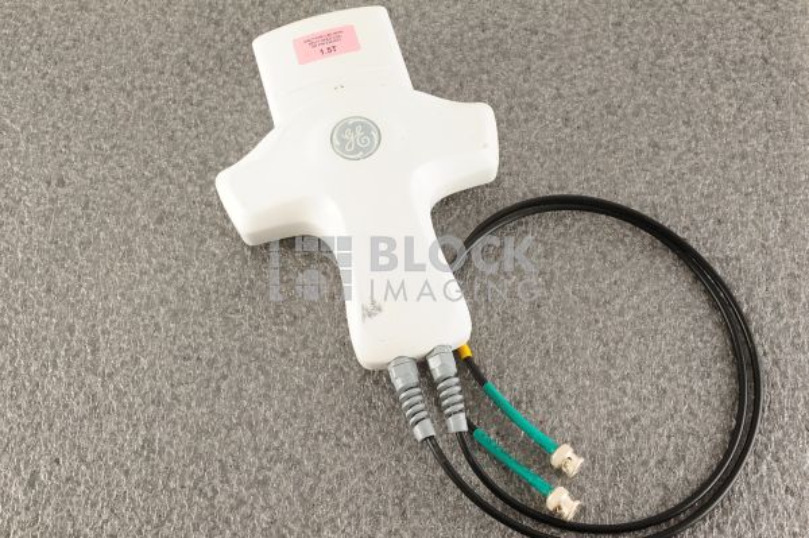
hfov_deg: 39.6
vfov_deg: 26.9
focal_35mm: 50
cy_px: 269
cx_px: 404
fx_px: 1123
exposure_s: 1/125
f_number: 13
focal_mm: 50
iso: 1600
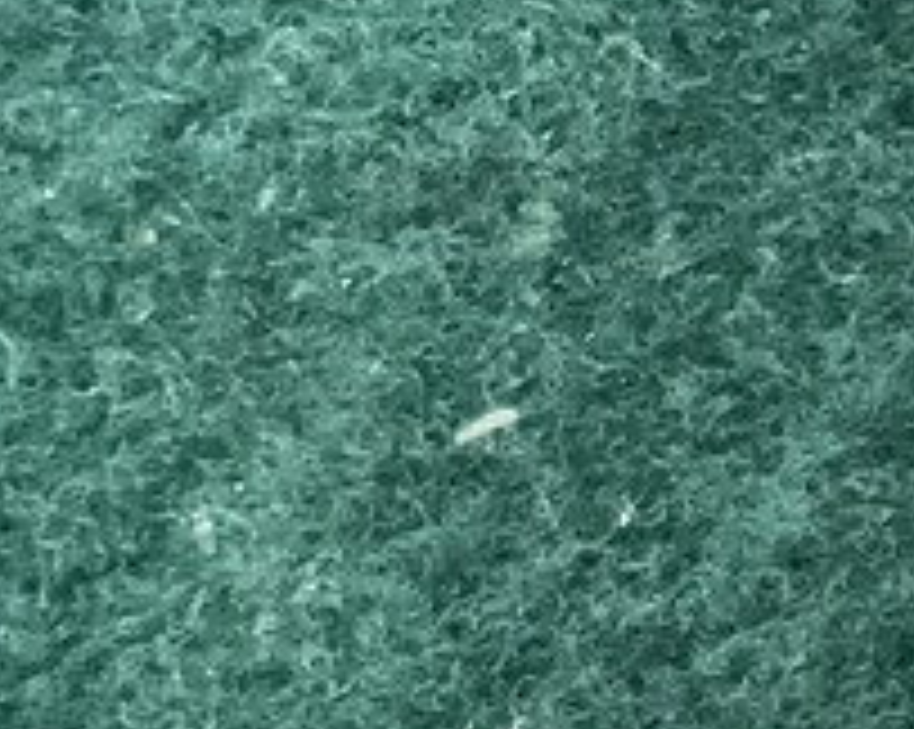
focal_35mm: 149
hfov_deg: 11.4
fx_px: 4027
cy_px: -104
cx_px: 1929
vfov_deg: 10.2
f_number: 1.8
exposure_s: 1/30
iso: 400
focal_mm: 3
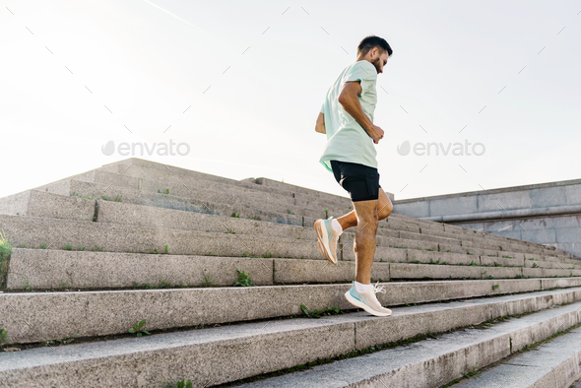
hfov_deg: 65.4
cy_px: 194
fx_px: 452
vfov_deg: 46.4
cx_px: 290
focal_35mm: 28
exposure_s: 1/1250
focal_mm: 28
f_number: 2.8
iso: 100
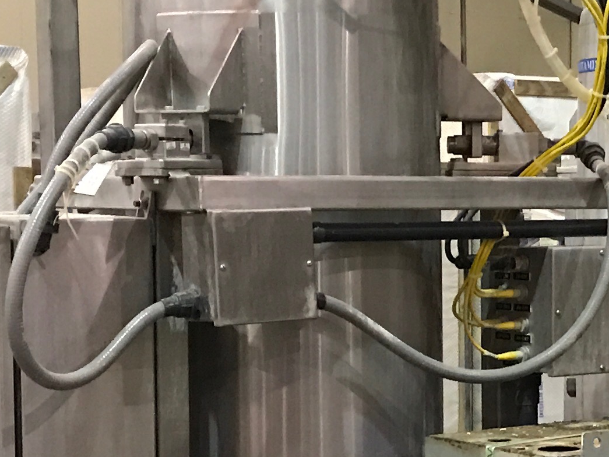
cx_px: 560
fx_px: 1900
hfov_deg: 17.9
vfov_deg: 13.6
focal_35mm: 108
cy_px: 392
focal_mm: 3.99
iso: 80
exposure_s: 1/8
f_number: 1.8
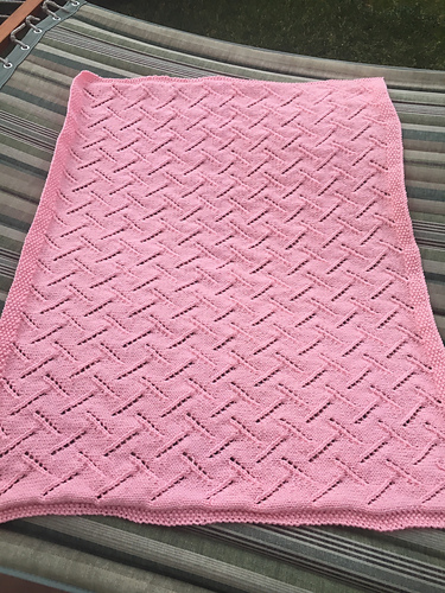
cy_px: 296
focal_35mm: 29
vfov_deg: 61.7
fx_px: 497
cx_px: 222
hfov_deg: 48.2
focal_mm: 4.15
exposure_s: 1/30
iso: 25
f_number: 2.2
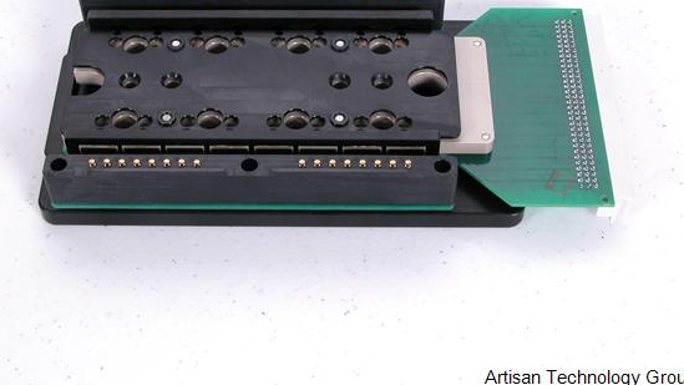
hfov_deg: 30.6
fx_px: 1252
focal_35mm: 69
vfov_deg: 17.4
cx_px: 333
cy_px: 110
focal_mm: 14.7
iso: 100
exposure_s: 1/1000
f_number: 7.9
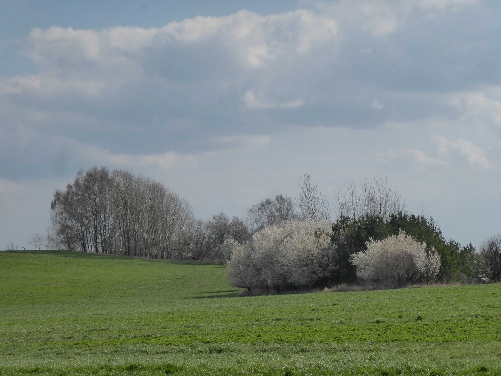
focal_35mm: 138
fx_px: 1997
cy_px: 188
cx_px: 250
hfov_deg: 14.3
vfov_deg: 10.7
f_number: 5.6
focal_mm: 22.3
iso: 160
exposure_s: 1/640
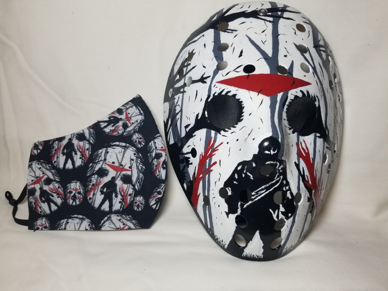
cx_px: 194
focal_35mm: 26
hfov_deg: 67.3
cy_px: 146
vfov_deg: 53.1
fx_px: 291
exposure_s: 1/120
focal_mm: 4.25
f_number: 1.7
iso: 64
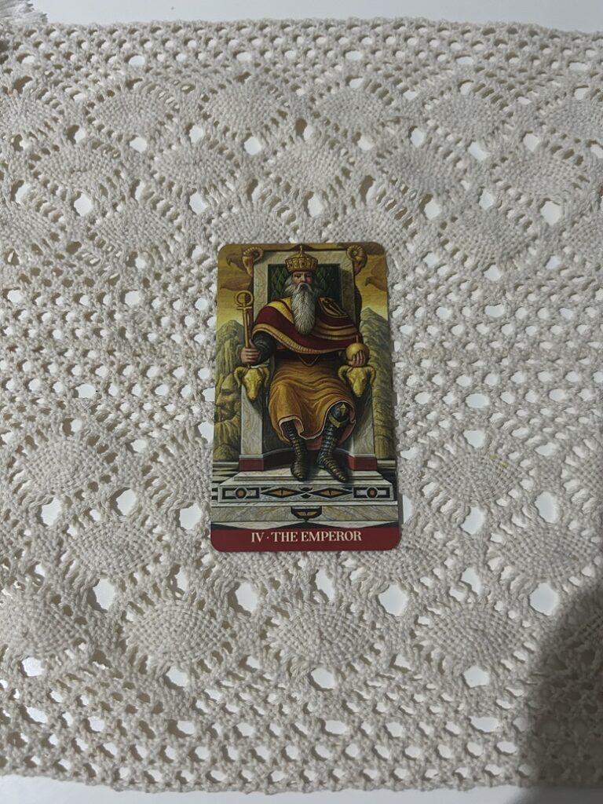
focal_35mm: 26
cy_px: 402
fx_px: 604
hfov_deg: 53.1
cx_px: 302
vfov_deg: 67.3
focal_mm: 5.7
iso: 320
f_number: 1.5
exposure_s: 1/60
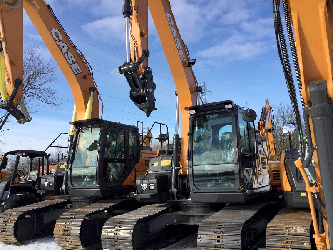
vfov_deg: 45.4
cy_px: 125
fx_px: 298
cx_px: 166
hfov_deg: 58.4
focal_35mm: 31
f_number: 2.4
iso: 25
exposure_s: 1/1058
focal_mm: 3.3
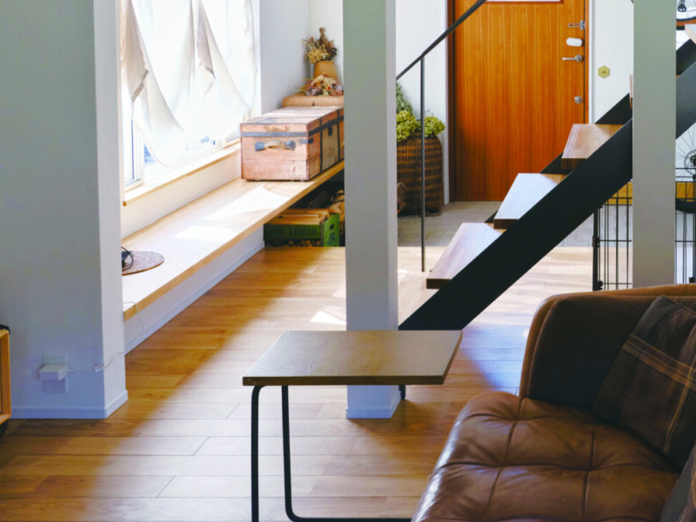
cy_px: 26
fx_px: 965
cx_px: 640
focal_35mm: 48
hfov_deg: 36.9
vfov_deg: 28.7
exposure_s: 1/60
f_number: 8
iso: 800
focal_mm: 32
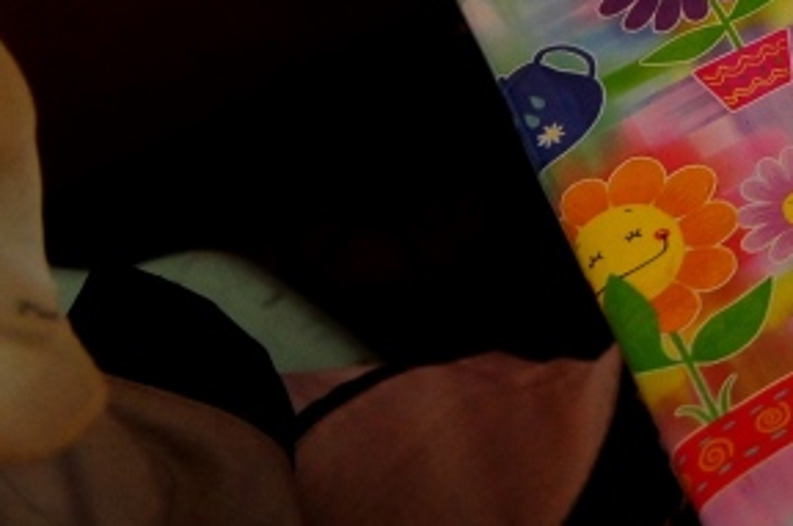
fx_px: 1996
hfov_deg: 18.6
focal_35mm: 91
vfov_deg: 13.7
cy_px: -355
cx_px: 1333
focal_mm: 17
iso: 1000
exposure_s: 1/60
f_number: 4
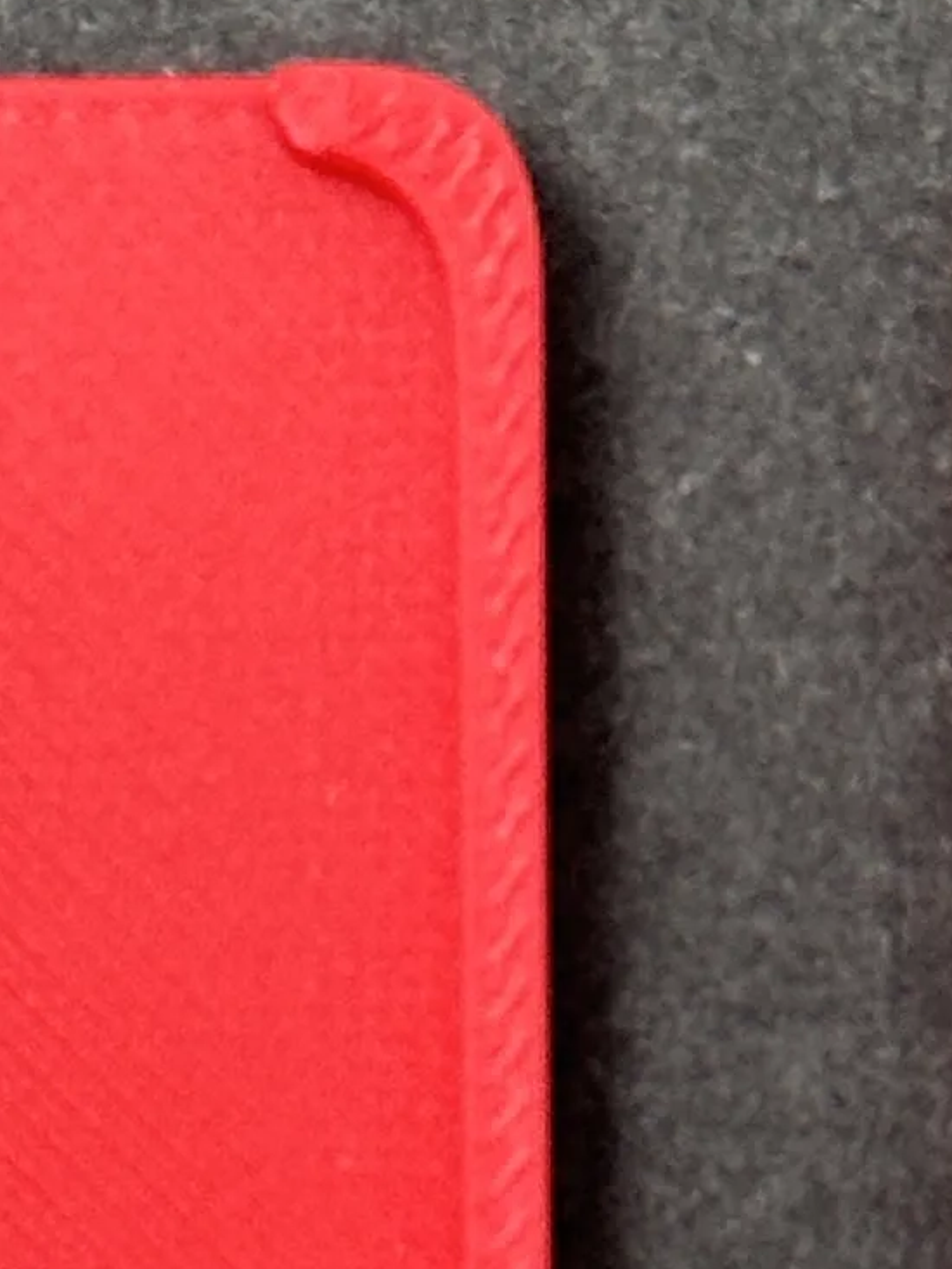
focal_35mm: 264
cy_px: 957
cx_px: 755
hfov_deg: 5.6
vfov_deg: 7.5
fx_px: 9678
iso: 160
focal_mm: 6.86
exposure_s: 1/40
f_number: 1.78
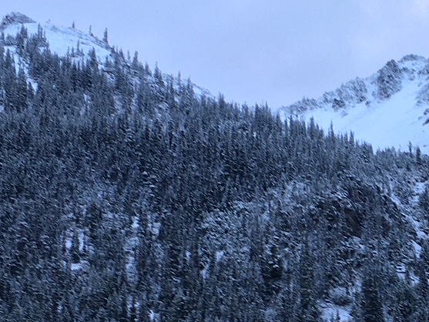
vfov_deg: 14.1
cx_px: 431
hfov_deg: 18.2
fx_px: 1302
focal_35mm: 105
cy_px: 196
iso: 25
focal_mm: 4.15
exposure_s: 1/60
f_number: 2.2
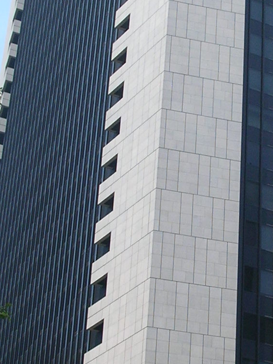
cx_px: 243
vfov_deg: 16.4
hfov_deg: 12.3
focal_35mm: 120
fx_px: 1262
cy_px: 206
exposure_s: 1/59
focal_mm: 5.8
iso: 50
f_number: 8.5
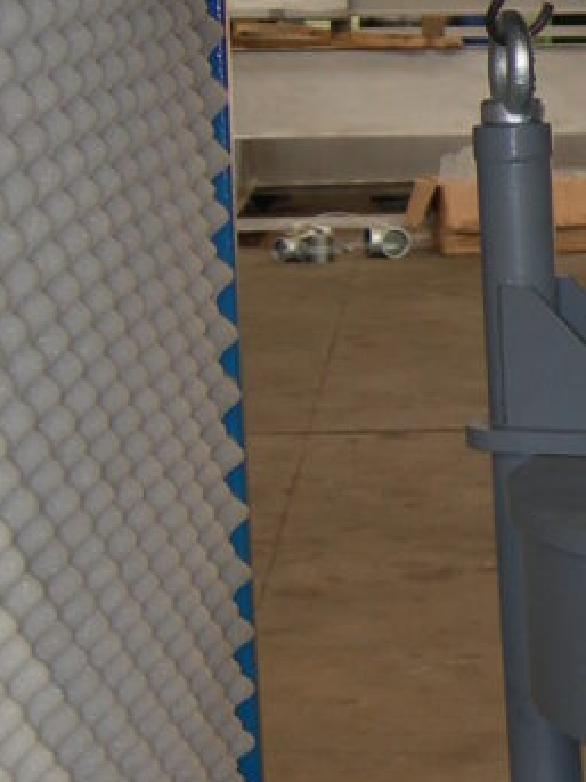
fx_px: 2868
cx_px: 965
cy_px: 473
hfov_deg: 11.1
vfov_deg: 15.5
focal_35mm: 127
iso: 50
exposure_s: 1/30
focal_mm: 7.8
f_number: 2.8
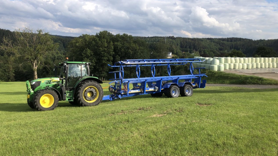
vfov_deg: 37.7
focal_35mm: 31
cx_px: 140
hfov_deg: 62.6
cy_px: 63
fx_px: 229
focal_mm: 3.99
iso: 20
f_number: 1.8
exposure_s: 1/1548
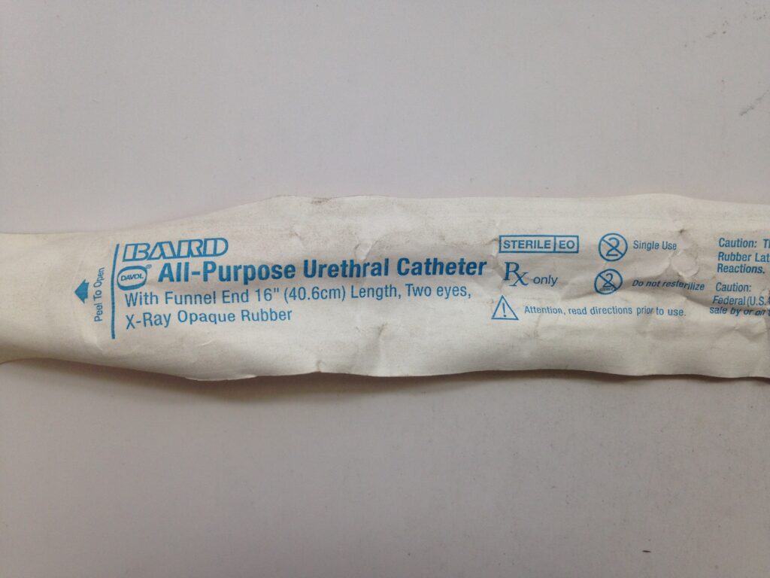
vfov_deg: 42.9
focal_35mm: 33
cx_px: 385
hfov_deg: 55.4
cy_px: 289
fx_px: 734
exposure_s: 1/60
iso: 50
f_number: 2.4
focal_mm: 4.12
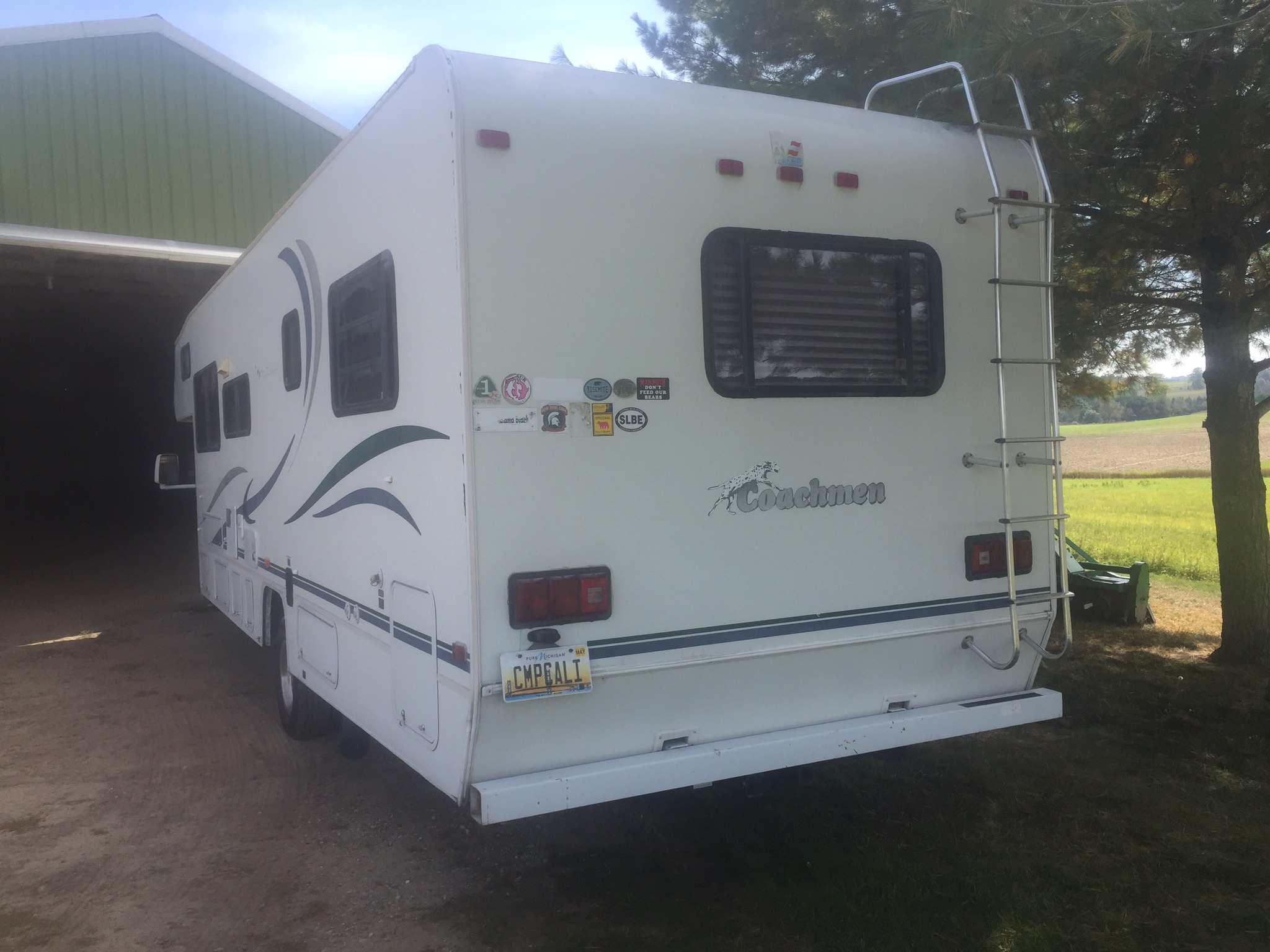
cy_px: 476
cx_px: 635
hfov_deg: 61.7
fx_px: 1064
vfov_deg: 48.2
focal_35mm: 29
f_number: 2.2
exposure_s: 1/879
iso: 32
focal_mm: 4.15
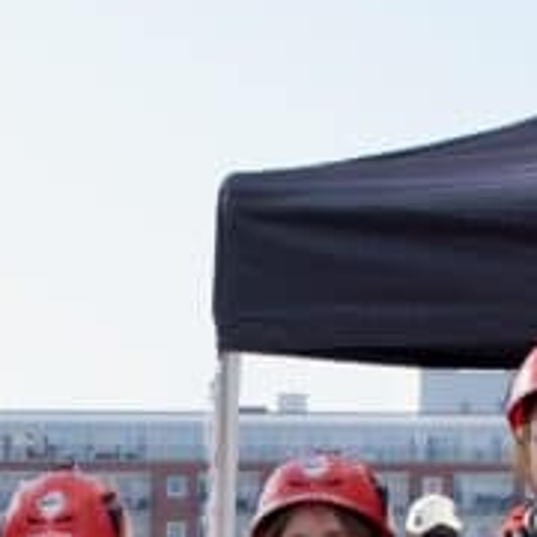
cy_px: 888
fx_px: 2457
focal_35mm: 140
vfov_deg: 11.7
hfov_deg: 12.4
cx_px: 72
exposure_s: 1/200
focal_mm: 29
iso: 100
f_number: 7.1
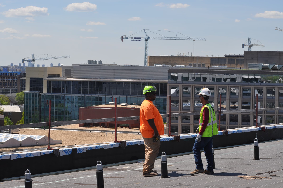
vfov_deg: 16.5
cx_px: 142
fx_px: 648
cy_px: 94
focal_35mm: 82
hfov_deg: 24.6
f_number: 10
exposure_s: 1/400
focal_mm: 55
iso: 200
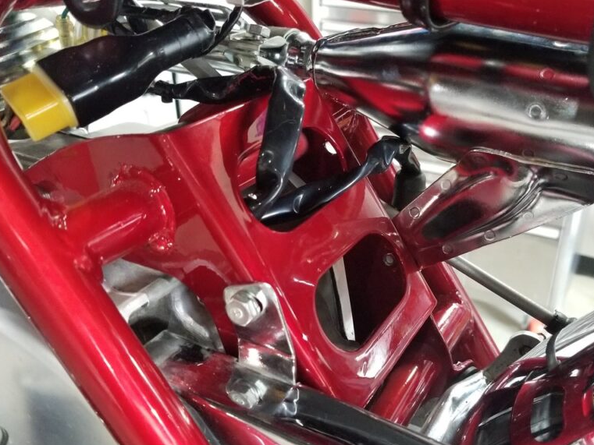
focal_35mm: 35
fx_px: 601
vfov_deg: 40.6
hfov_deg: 52.3
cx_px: 356
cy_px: 261
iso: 800
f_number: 1.7
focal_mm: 4.25
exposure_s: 1/60
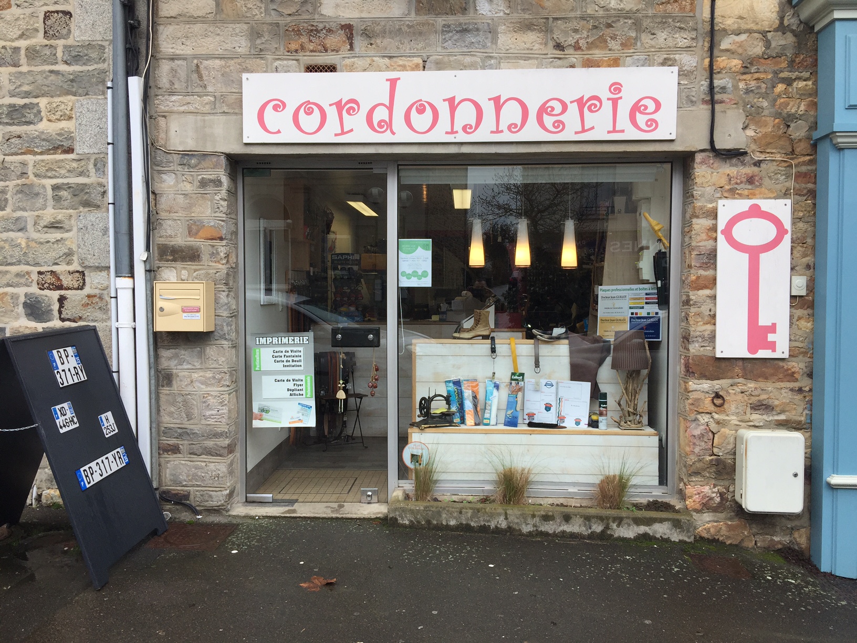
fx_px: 718
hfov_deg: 61.7
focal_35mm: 29
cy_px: 322
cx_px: 428
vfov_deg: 48.2
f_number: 2.2
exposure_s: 1/482
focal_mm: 4.15
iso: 32
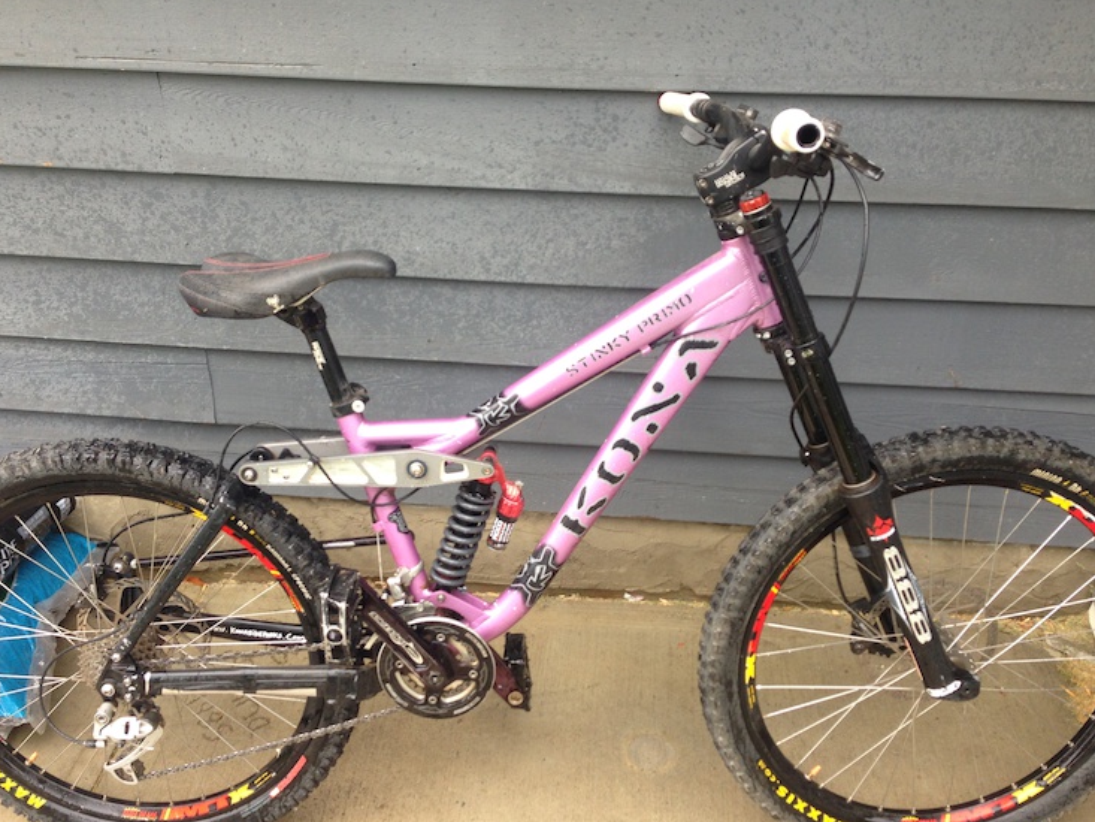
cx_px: 523
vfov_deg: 39.7
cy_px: 433
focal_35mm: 36
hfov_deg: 51.3
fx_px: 1139
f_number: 2.4
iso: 64
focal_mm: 4.12
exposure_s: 1/60
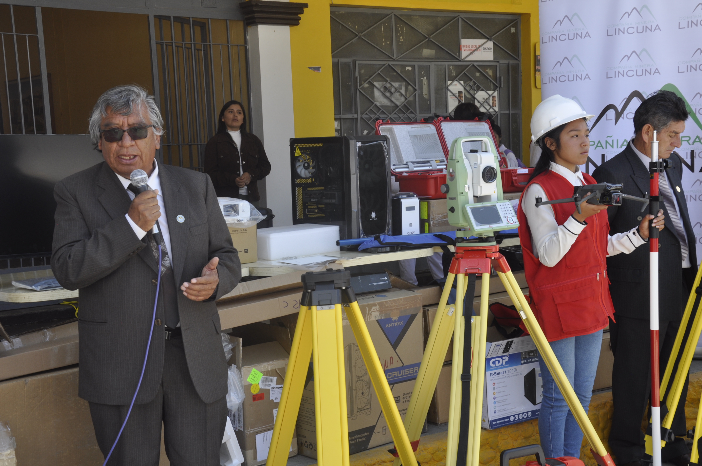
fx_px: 1022
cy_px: 233
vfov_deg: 25.7
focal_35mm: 52
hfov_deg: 37.9
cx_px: 351
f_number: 9
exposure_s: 1/80
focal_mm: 35
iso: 200
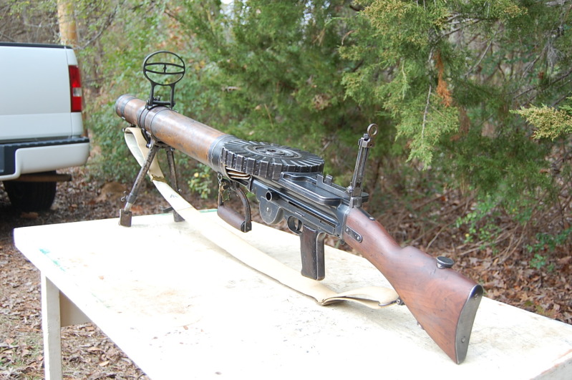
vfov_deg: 36.8
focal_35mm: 36
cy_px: 190
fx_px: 571
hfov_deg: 53.2
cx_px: 286
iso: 400
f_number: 4
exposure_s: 1/60
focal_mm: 24
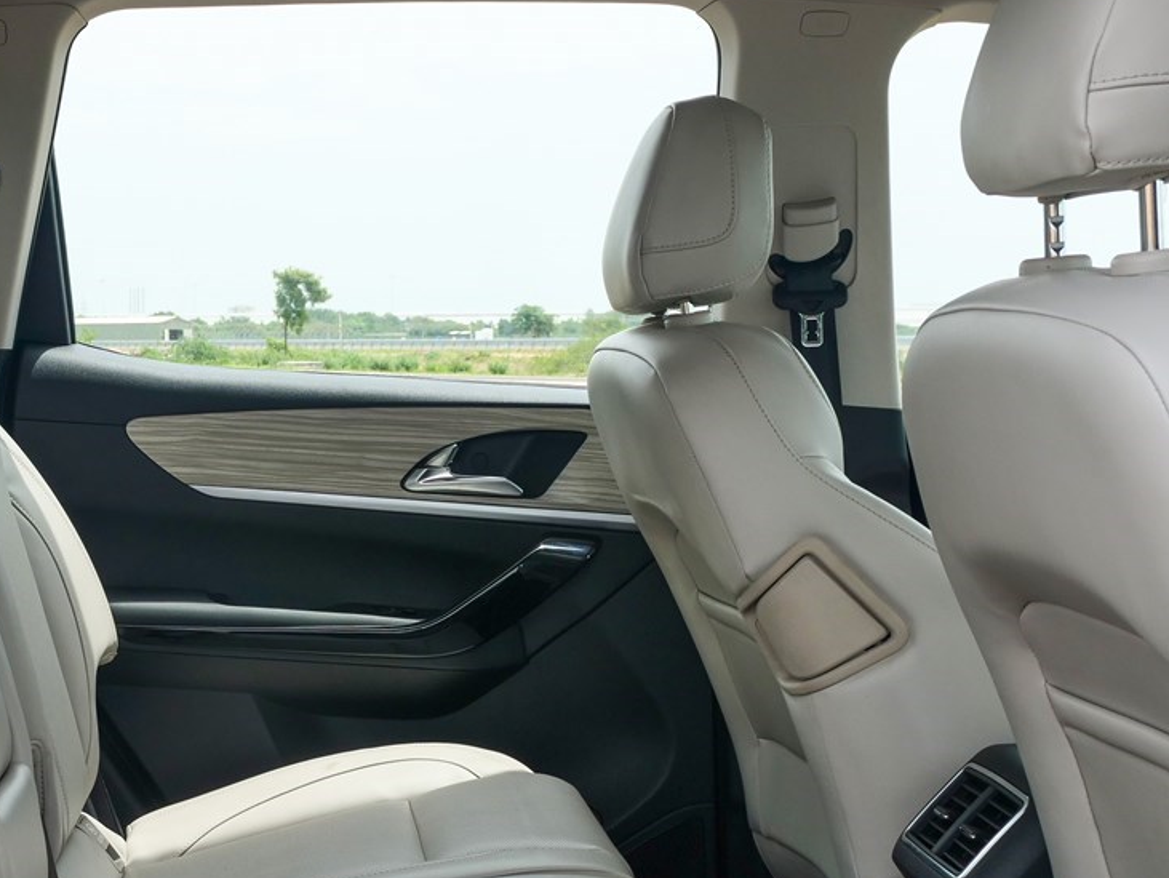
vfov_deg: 22.9
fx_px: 2129
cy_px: 715
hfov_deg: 30.1
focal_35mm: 63
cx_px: 261
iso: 200
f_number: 5
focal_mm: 16
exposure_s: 1/400
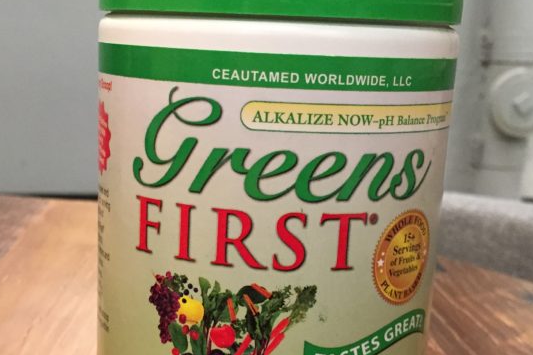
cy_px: 260
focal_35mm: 58
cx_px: 224
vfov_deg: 23.2
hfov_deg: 34.4
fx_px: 858
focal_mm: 4.15
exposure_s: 1/30
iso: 250
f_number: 2.2
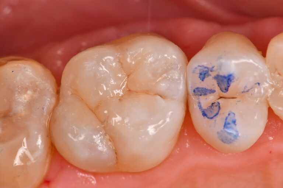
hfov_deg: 13.1
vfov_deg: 8.7
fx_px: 1233
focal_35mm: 157
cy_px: 94
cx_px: 142
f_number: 32
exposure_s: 1/160
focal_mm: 105
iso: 200
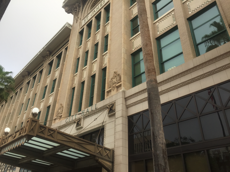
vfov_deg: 48.2
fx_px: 193
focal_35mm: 29
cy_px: 86
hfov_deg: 61.7
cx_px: 115
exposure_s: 1/527
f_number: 2.2
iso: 32
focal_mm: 4.15
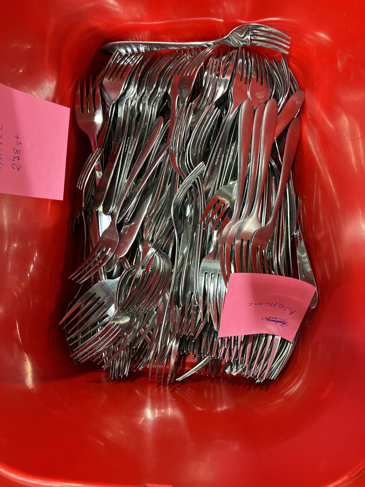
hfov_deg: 53.1
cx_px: 182
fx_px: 366
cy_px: 244
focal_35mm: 26
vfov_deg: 67.3
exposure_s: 1/50
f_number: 1.6
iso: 250
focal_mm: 5.1
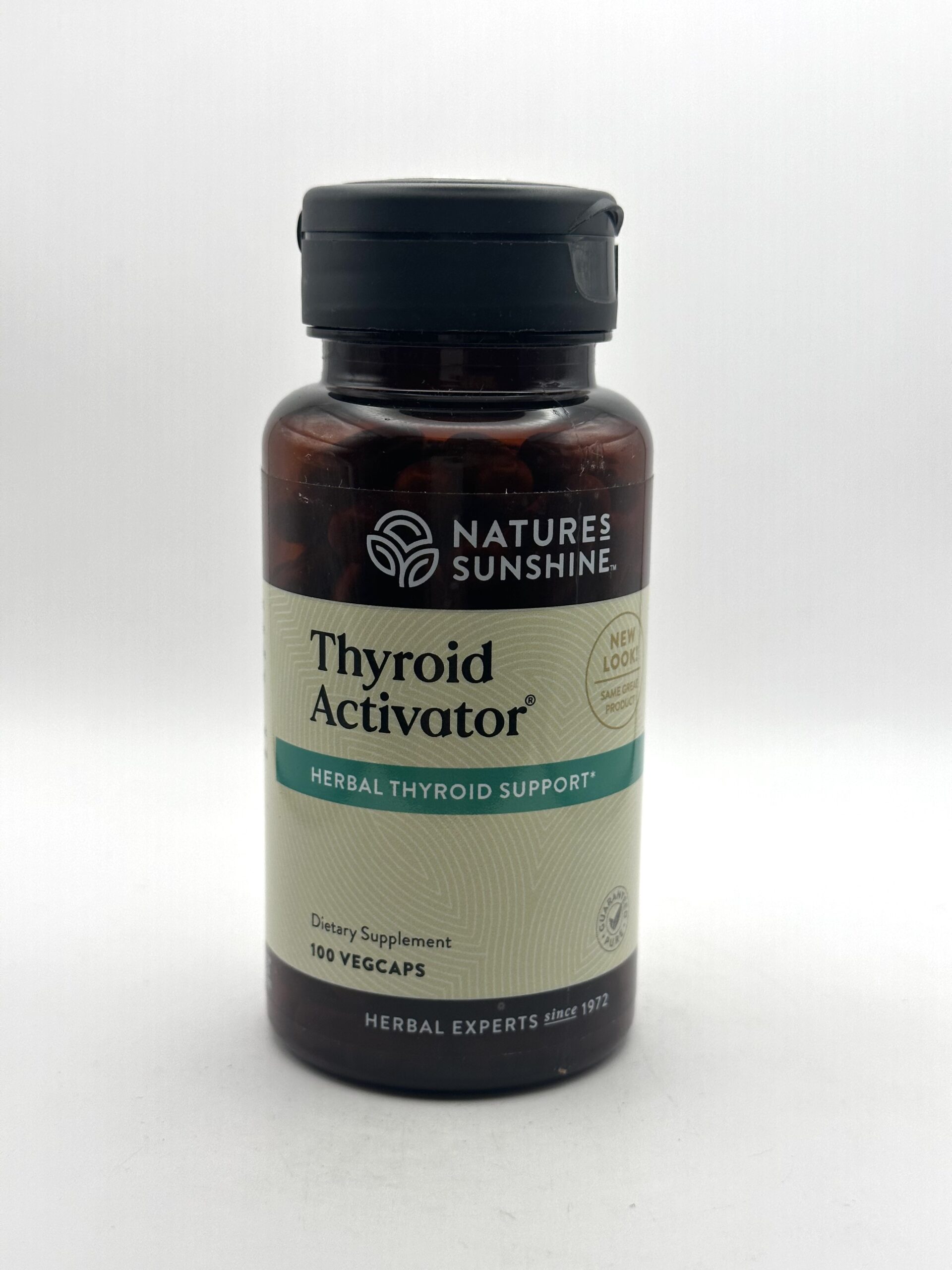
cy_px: 635
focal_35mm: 48
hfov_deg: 30.3
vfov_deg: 39.7
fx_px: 1760
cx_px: 476
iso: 64
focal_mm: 6.86
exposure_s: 1/343
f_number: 1.78
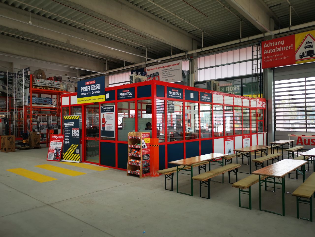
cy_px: 118
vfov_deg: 51.5
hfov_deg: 65.2
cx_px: 158
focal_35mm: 27
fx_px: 246
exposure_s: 1/306
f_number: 1.8
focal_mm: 5.58
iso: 50
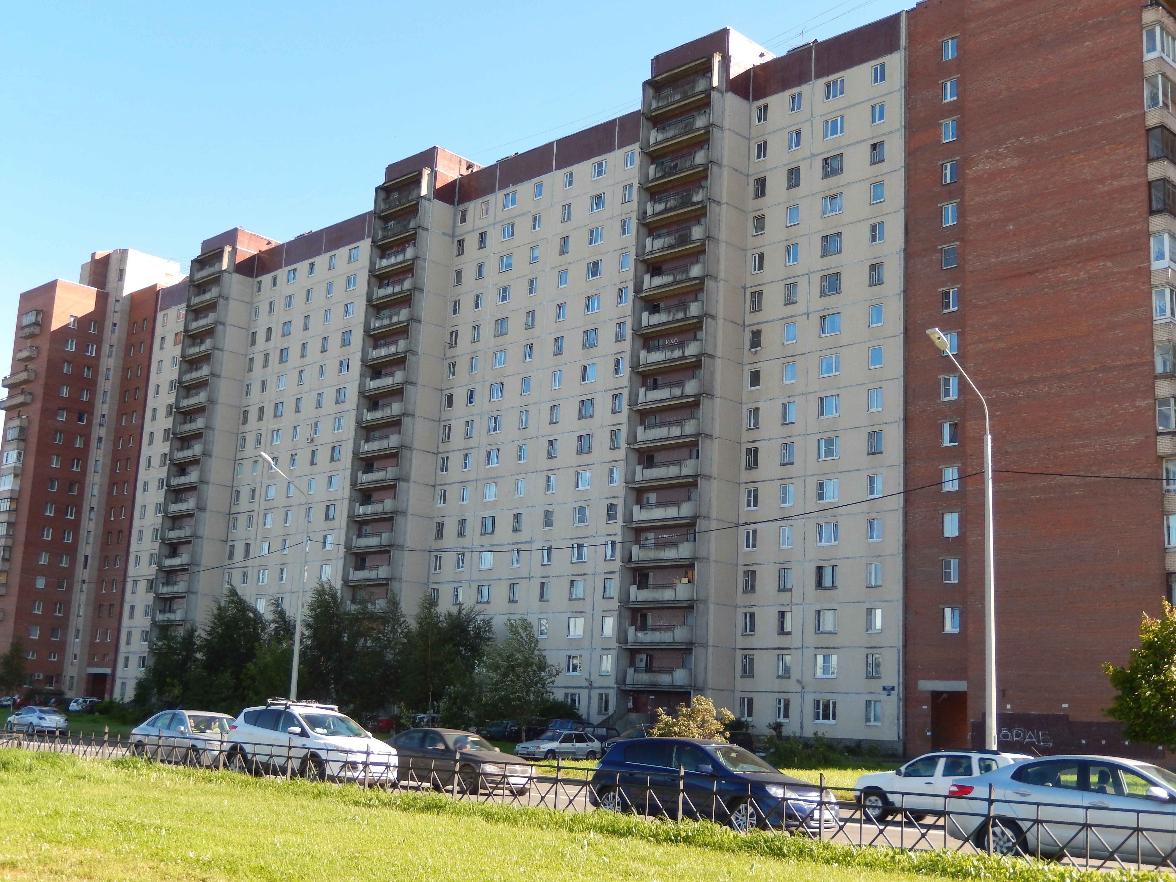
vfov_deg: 35.1
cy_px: 441
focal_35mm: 41
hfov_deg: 45.8
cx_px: 588
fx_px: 1393
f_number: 4.2
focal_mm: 7.3
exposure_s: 1/320
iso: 125
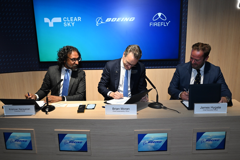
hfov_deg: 60.3
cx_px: 120
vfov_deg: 42.3
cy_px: 80
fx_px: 207
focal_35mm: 31
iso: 1600
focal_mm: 31
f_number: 8
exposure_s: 1/100
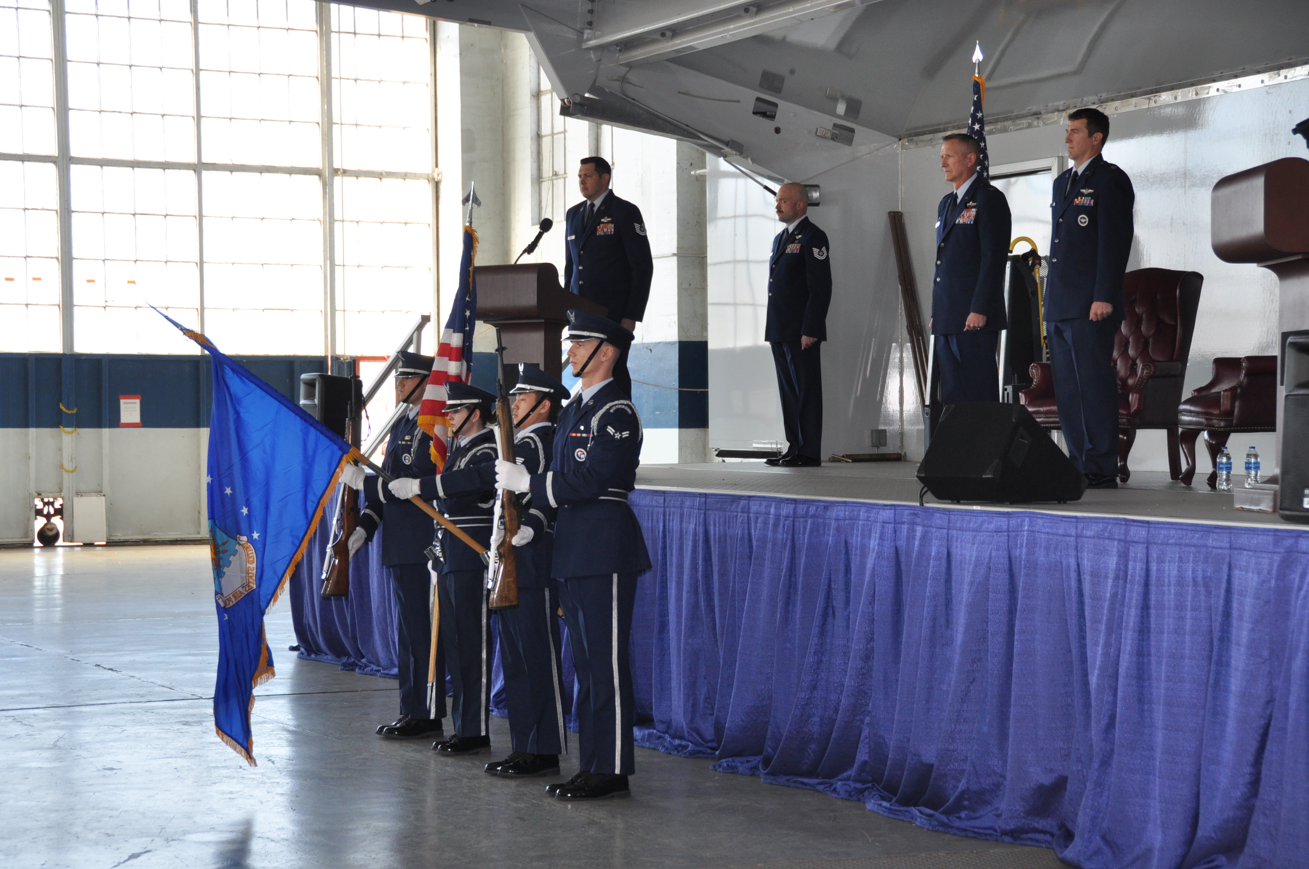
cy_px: 434
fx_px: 2833
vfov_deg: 17.4
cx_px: 654
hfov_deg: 26.0
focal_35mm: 78
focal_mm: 52
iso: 400
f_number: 4.8
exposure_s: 1/160
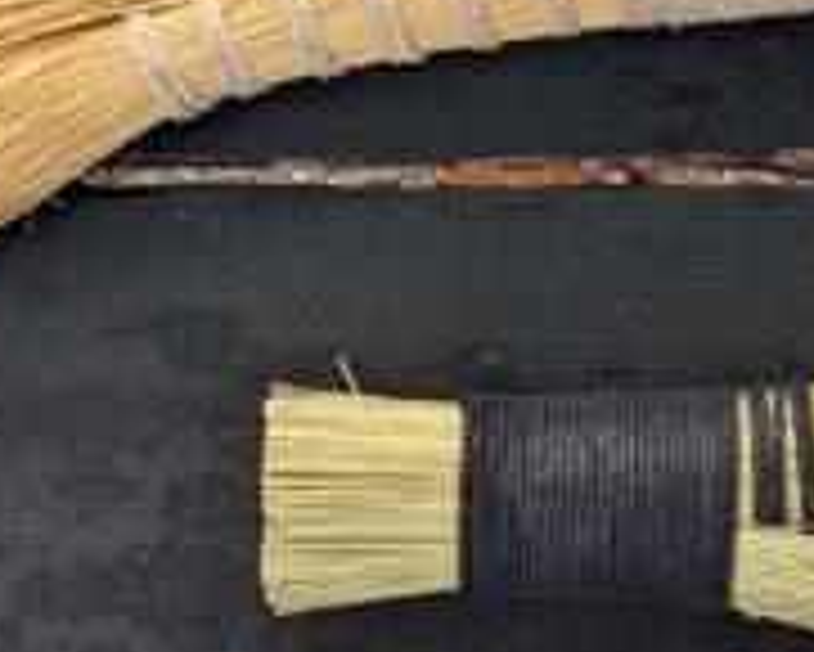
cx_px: 652
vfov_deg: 13.8
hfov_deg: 17.0
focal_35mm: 112
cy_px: 220
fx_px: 2700
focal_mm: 4.38
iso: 56
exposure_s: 1/285
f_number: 1.73
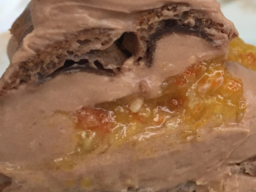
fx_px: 621
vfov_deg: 17.4
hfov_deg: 22.2
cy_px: 43
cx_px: 273
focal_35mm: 84
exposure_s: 1/33
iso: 50
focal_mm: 4.15
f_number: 2.2
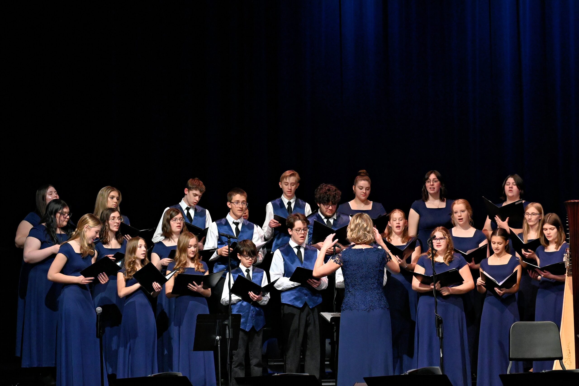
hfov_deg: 13.9
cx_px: 290
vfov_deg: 9.3
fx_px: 2379
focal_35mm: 148
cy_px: 193
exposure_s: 1/160
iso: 5000
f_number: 8
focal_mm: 99
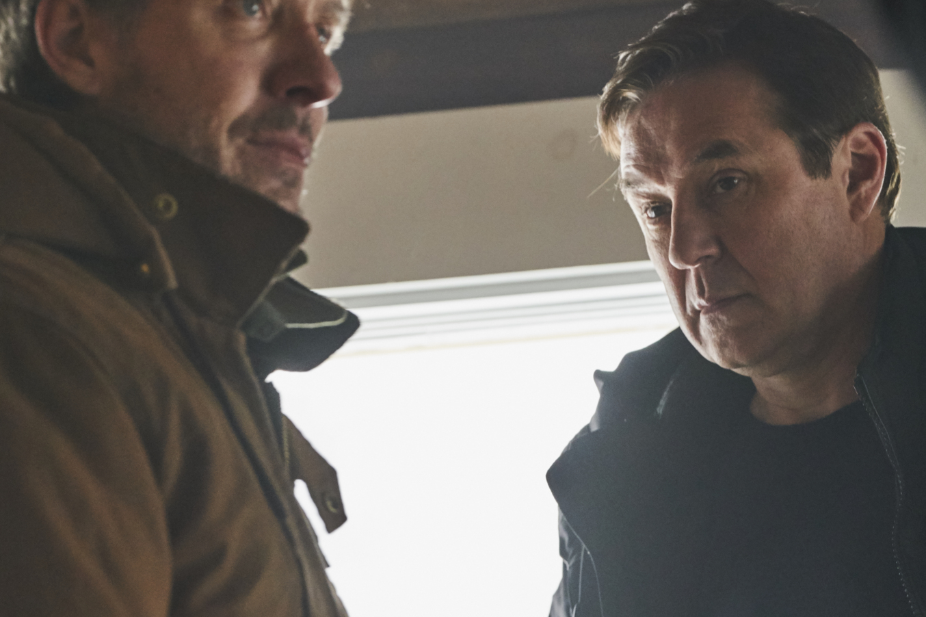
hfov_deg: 8.8
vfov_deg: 5.9
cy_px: 310
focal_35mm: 233
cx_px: 241
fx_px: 5991
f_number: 5.6
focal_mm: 154
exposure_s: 1/200
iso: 2000
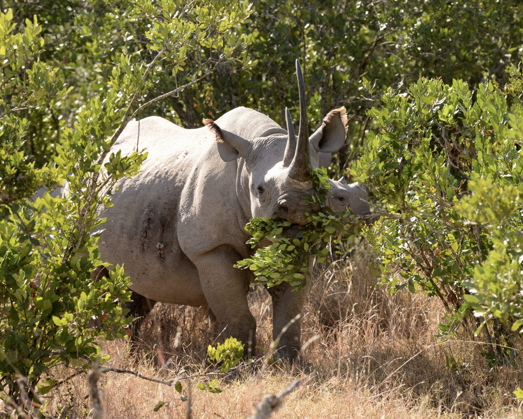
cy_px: 209
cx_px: 293
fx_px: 4195
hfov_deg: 7.1
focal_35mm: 271
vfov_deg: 5.7
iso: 1250
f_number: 10
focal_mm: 240
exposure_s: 1/640
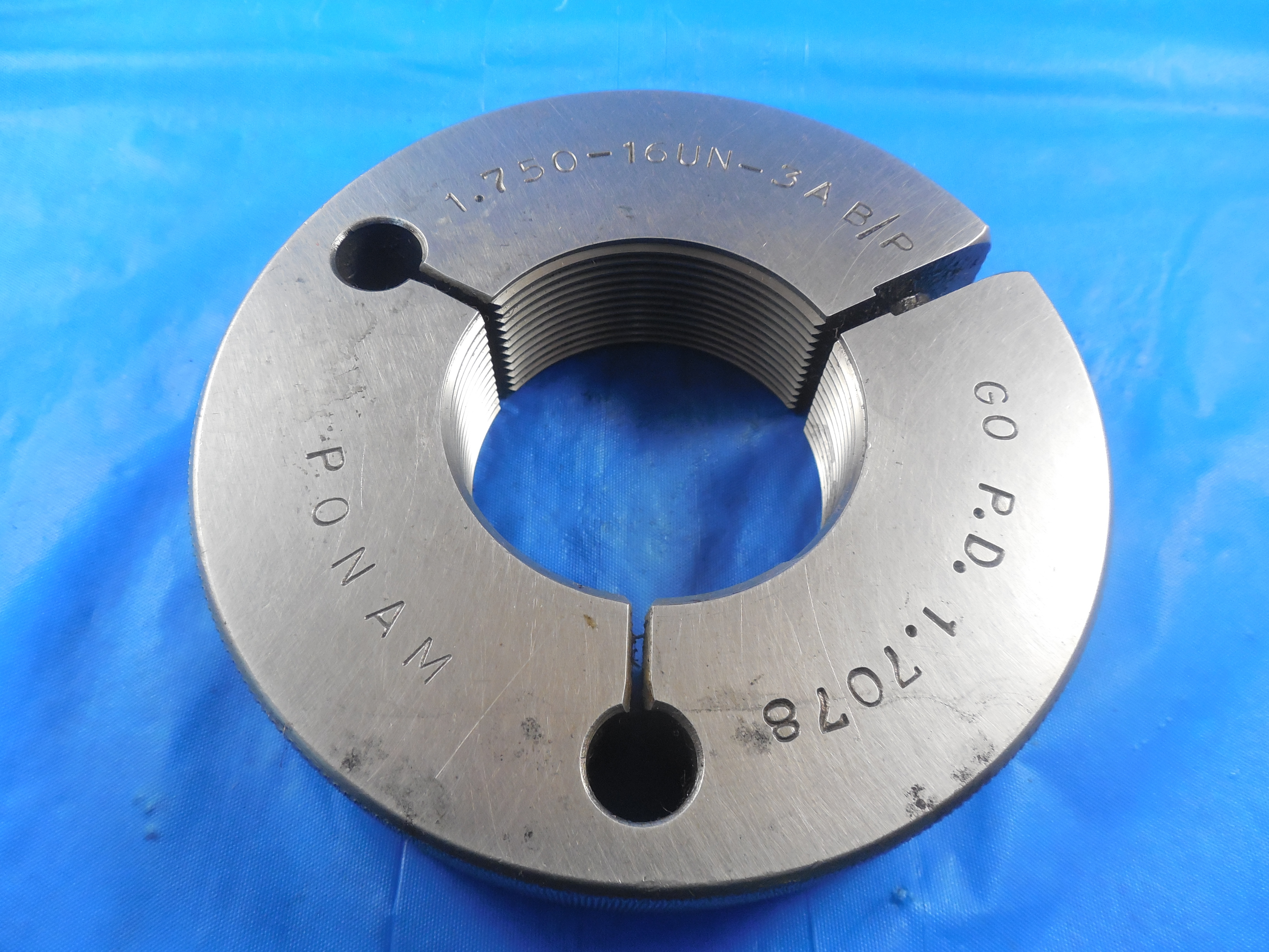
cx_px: 634
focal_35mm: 25
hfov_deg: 69.4
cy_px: 476
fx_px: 916
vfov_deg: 54.9
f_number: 3.3
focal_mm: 4.5
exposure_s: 1/30
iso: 320
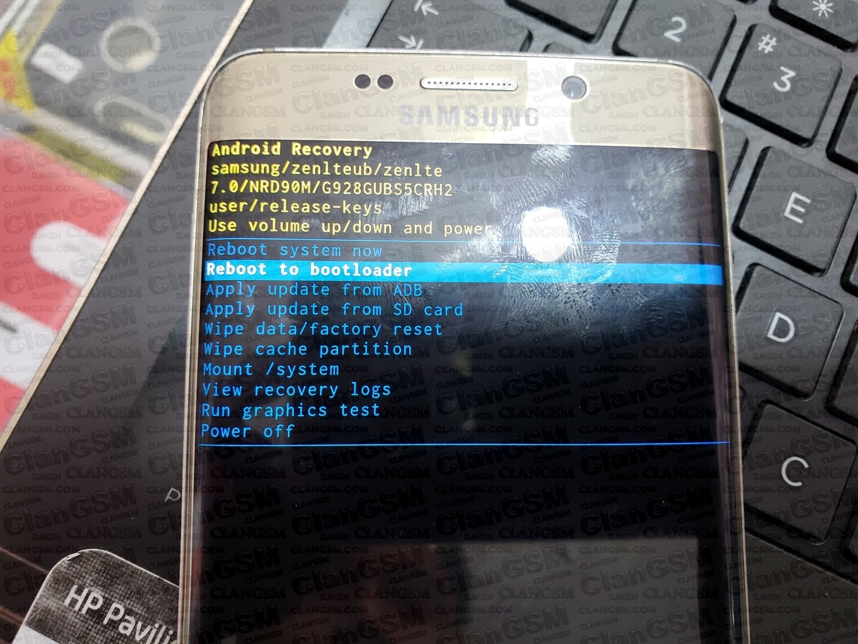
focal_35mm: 26
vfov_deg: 53.1
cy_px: 322
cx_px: 429
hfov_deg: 67.3
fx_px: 644
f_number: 2.4
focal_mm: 4.3
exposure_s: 1/20
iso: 250
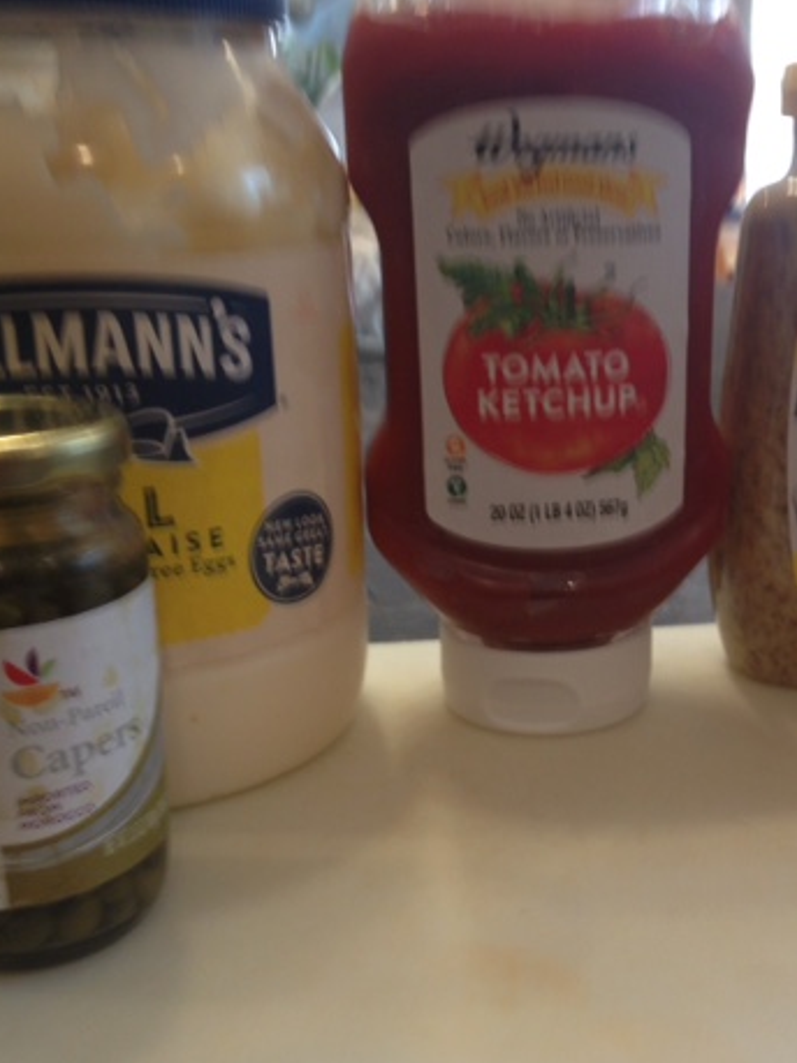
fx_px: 1413
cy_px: 551
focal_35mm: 46
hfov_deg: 31.1
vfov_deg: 41.2
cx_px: 577
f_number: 2.4
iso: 50
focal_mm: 4.12
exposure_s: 1/24
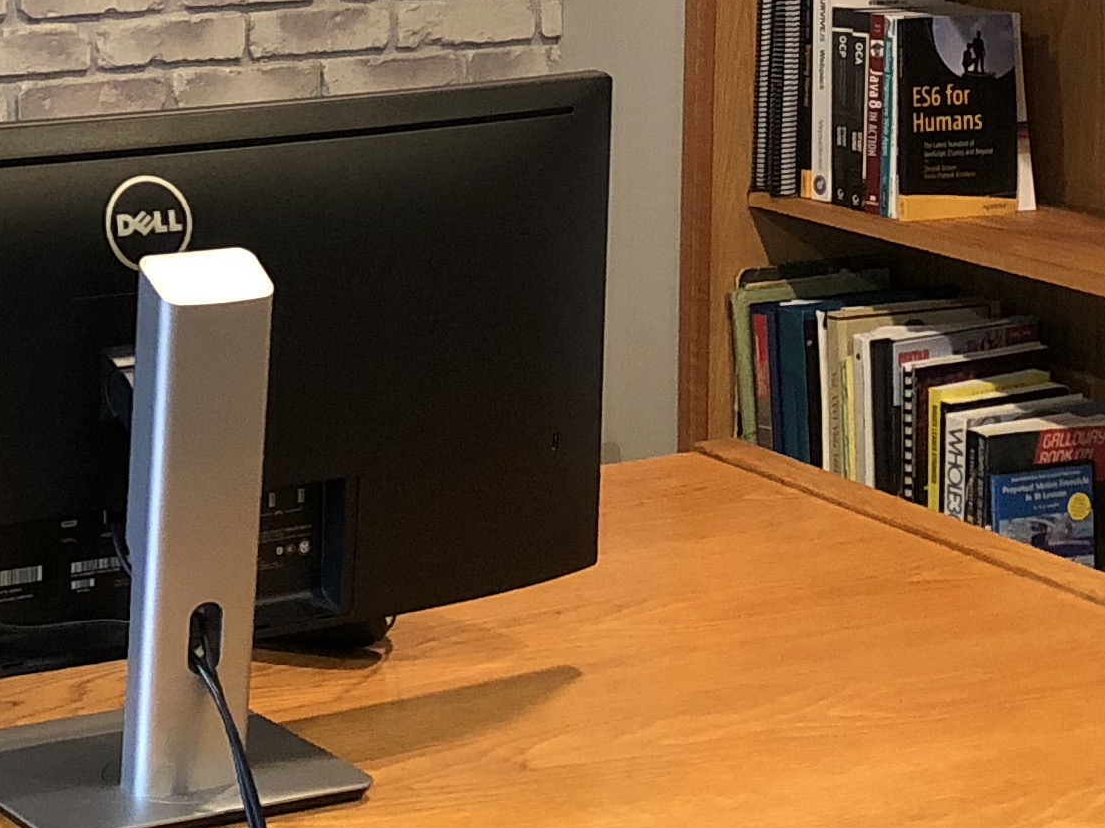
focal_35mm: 102
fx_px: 3256
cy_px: -45
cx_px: -46
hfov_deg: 18.7
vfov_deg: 14.2
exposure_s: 1/15
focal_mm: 4
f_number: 1.8
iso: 100
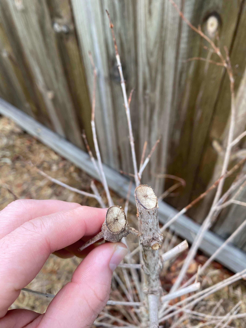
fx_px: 246
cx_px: 123
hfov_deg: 53.1
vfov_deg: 67.3
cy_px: 164
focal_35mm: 26
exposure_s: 1/434
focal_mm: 4.25
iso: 32
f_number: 1.8
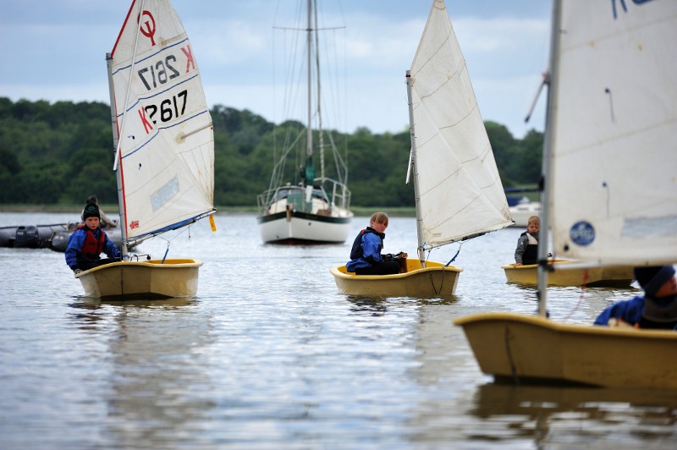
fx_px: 3758
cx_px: 338
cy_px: 225
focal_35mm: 200
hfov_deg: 10.3
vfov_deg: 6.9
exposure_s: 1/500
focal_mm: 200
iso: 200
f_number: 3.5
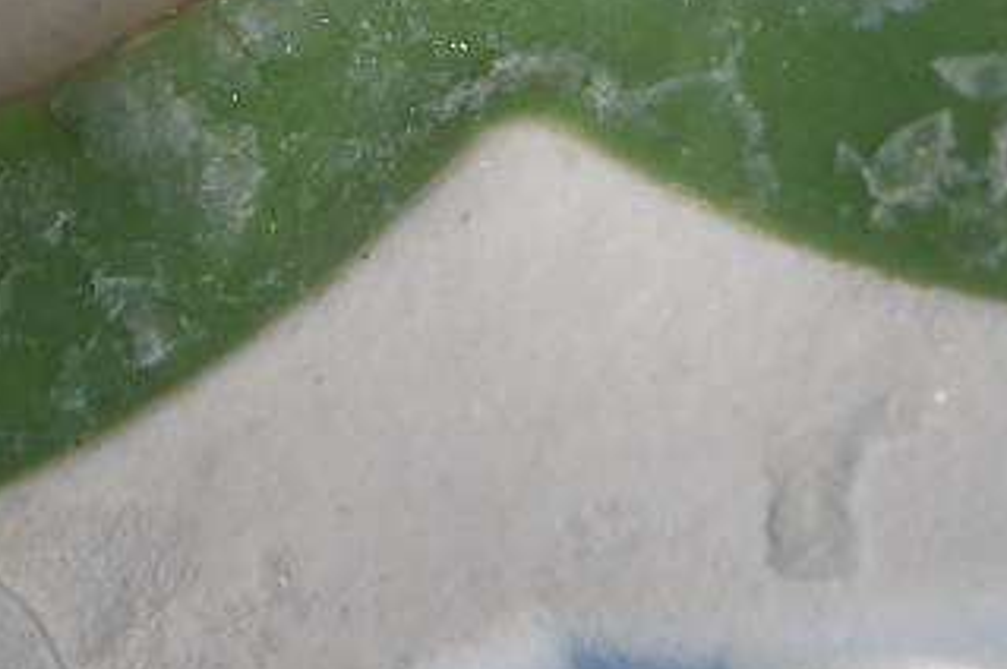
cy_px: -619
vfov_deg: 2.1
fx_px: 18610
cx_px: 1351
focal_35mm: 666
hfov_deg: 3.1
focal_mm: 105
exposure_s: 1/200
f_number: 32
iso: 200
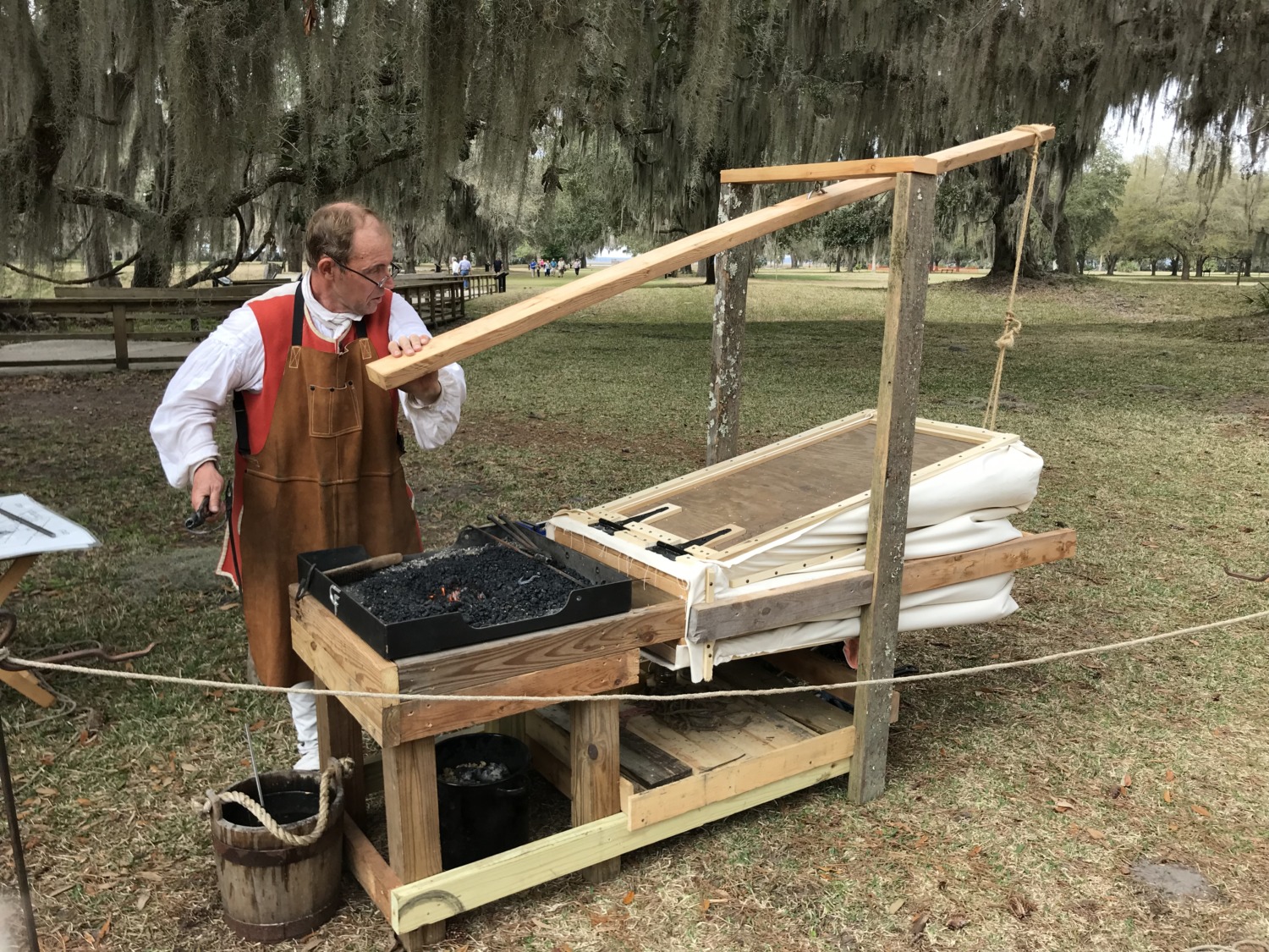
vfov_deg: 49.7
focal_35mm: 28
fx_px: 1026
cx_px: 634
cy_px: 476
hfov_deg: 63.4
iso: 20
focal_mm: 3.99
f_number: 1.8
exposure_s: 1/471
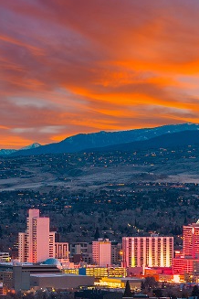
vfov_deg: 7.2
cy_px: 145
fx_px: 2380
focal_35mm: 287
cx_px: 262
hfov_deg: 4.8
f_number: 3.5
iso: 640
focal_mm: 125
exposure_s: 1/13
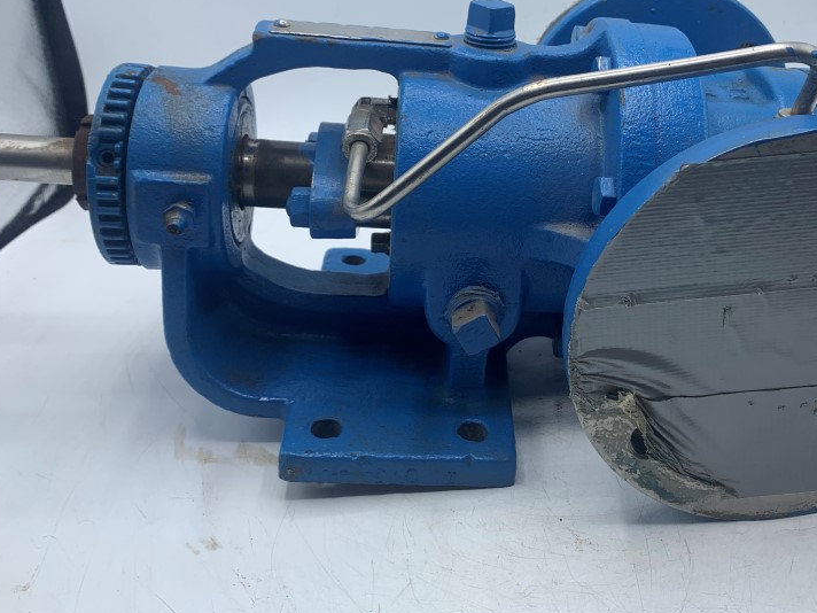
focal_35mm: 37
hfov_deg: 49.7
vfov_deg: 38.4
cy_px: 227
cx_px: 509
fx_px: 873
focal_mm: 4.25
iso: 25
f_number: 1.8
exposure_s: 1/678
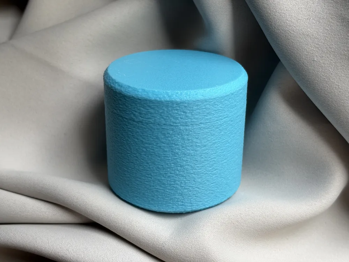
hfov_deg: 36.8
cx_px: 174
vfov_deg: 28.0
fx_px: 524
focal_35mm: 52
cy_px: 131
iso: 32
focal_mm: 5.96
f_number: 1.6
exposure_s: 1/154
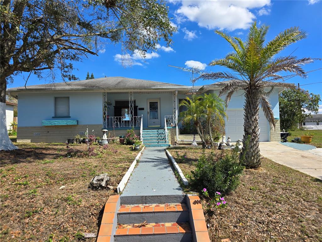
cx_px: 161
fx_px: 214
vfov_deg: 58.9
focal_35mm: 23
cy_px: 121
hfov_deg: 73.9
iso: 12
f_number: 1.7
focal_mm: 6.3
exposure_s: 1/758
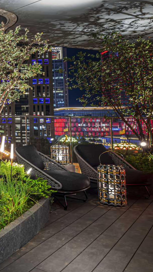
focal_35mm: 37
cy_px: 103
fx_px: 267
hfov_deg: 21.8
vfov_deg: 53.4
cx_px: -116
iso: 200
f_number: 10
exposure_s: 5
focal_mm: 16
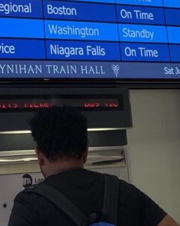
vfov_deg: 18.2
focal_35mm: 99
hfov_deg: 15.2
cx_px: -15
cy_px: -63
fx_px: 660
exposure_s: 1/120
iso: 80
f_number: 1.6
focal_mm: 4.2
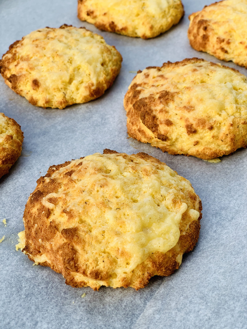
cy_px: 164
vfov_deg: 36.8
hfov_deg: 28.0
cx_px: 124
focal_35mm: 52
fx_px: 495
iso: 16
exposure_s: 1/153
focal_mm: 6
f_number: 2.4
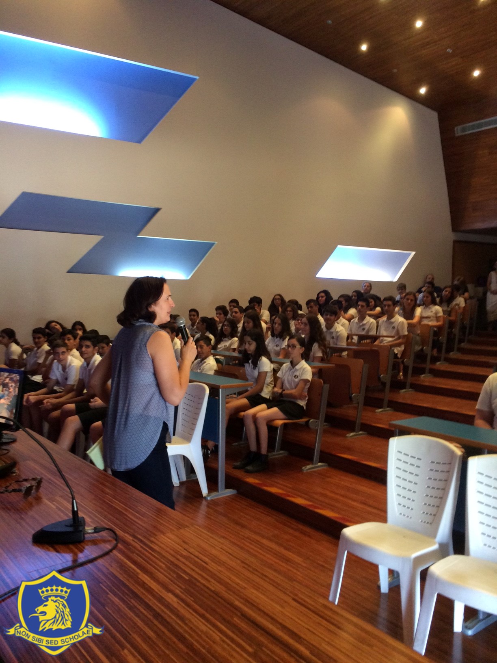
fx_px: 555
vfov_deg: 61.7
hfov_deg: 48.2
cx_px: 248
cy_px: 332
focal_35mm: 29
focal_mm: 4.15
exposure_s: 1/33
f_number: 2.2
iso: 200
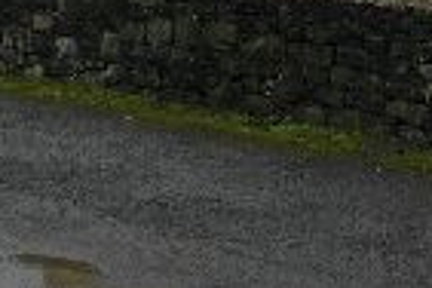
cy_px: -381
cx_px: 453
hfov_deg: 11.3
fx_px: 2148
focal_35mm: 179
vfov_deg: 7.2
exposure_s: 1/250
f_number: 8
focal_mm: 24
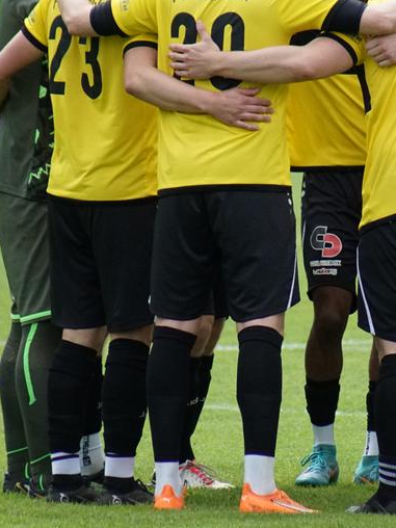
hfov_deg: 1.5
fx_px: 14795
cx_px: 322
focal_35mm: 970
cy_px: 211
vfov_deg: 2.0
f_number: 5.6
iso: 1600
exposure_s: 1/2000
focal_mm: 300
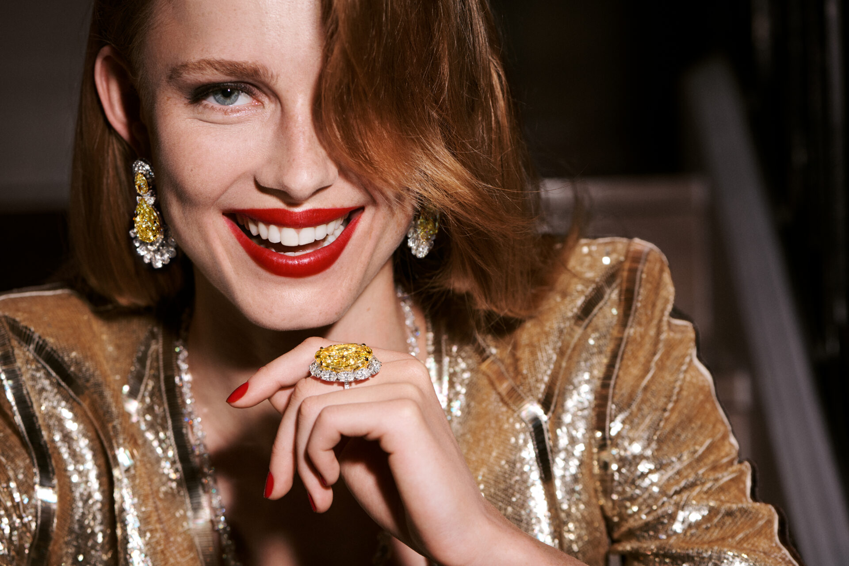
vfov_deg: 13.0
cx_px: 424
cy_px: 283
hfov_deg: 19.5
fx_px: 2476
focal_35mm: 105
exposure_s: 1/250
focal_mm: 105
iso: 200
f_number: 8
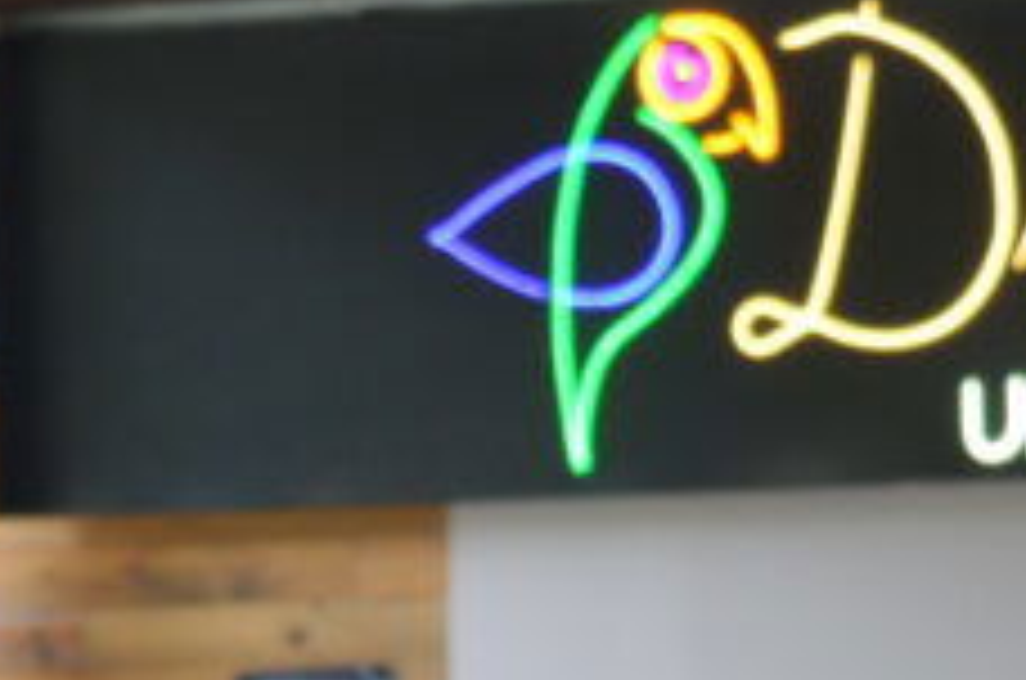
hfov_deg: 5.6
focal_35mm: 364
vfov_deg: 3.7
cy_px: 1299
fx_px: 10352
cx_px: -198
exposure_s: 1/30
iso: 200
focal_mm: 36
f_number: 8
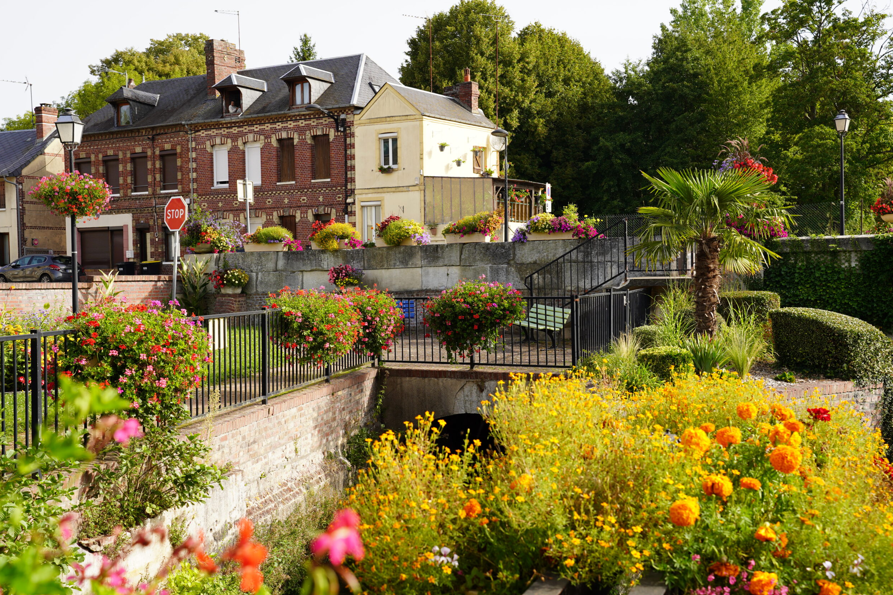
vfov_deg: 31.2
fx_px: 1066
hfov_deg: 45.4
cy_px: 304
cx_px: 447
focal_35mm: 43
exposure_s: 1/100
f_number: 7.1
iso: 100
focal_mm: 42
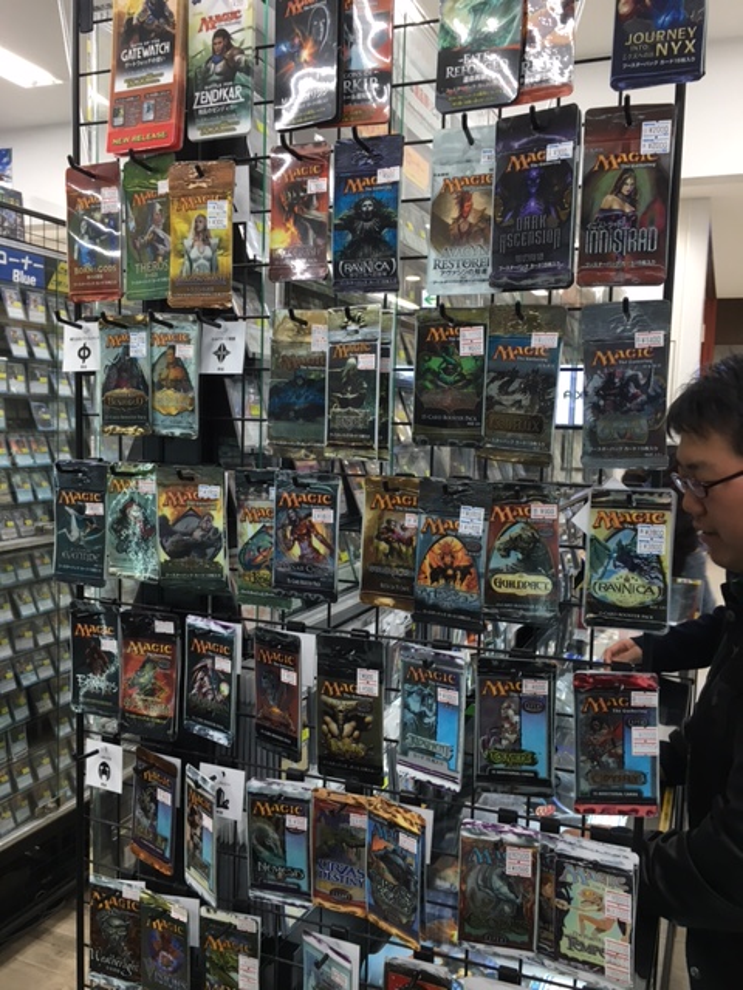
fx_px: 830
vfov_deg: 61.7
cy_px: 495
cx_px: 372
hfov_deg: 48.2
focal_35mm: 29
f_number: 2.2
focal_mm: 4.15
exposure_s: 1/30
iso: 64
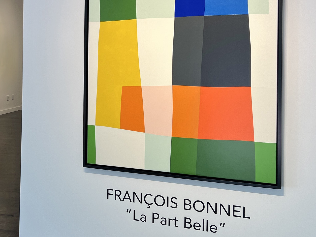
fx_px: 502
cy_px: 62
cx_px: 80
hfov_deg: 34.2
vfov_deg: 26.3
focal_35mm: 55
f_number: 1.5
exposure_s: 1/132
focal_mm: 5.7
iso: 32
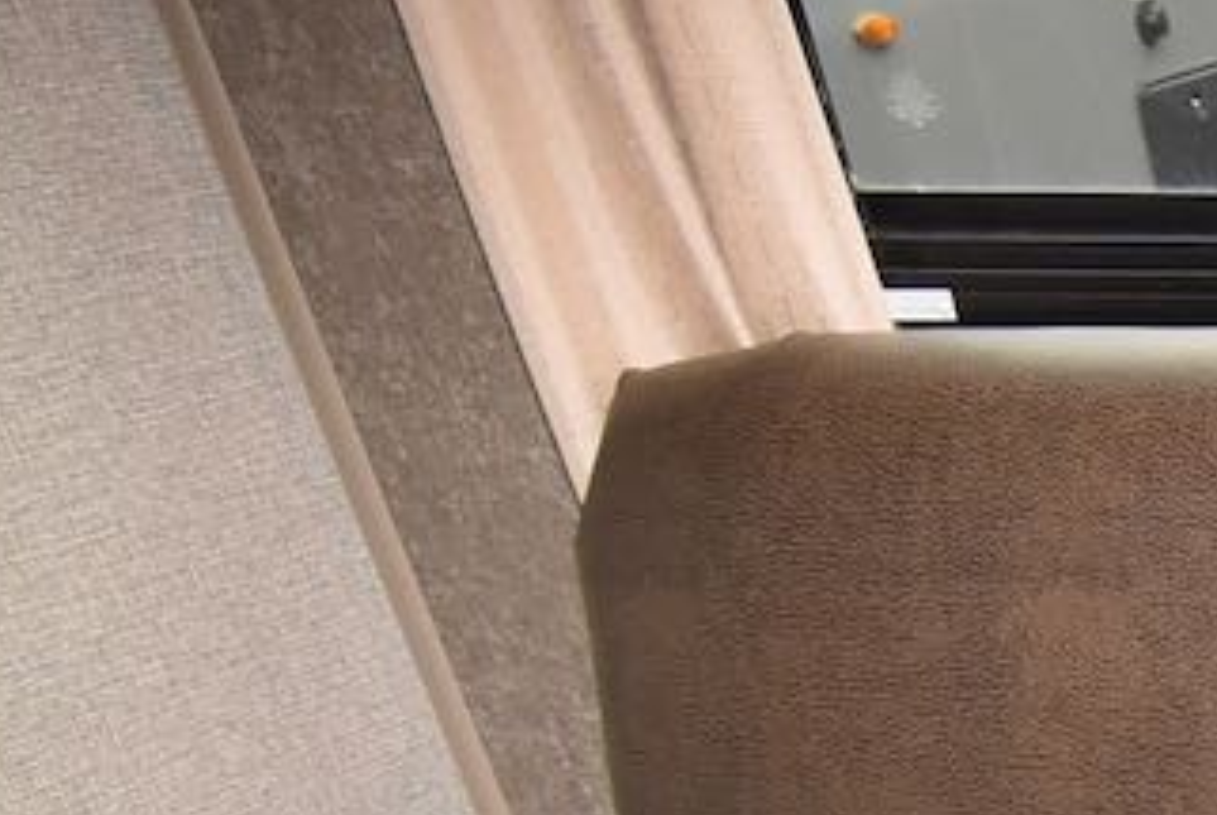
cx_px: 2570
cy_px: 1664
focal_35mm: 84
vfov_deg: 13.7
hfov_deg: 16.7
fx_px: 2844
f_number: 4.5
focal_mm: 10
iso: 800
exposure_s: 1/60
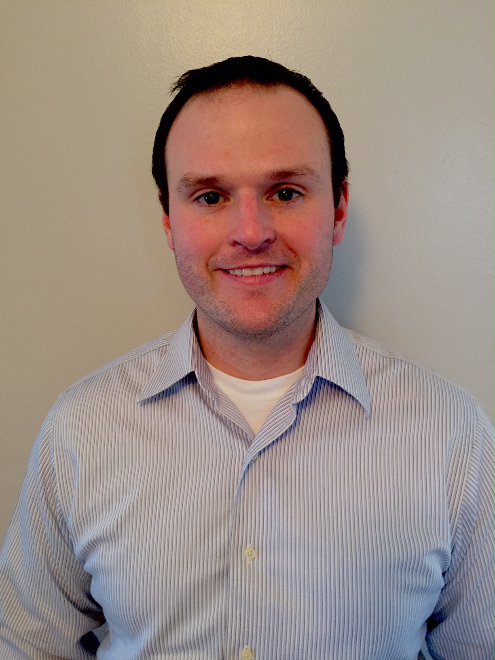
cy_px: 330
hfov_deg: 48.2
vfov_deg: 61.7
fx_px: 553
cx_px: 248
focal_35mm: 29
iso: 250
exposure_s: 1/15
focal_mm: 4.15
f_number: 2.2
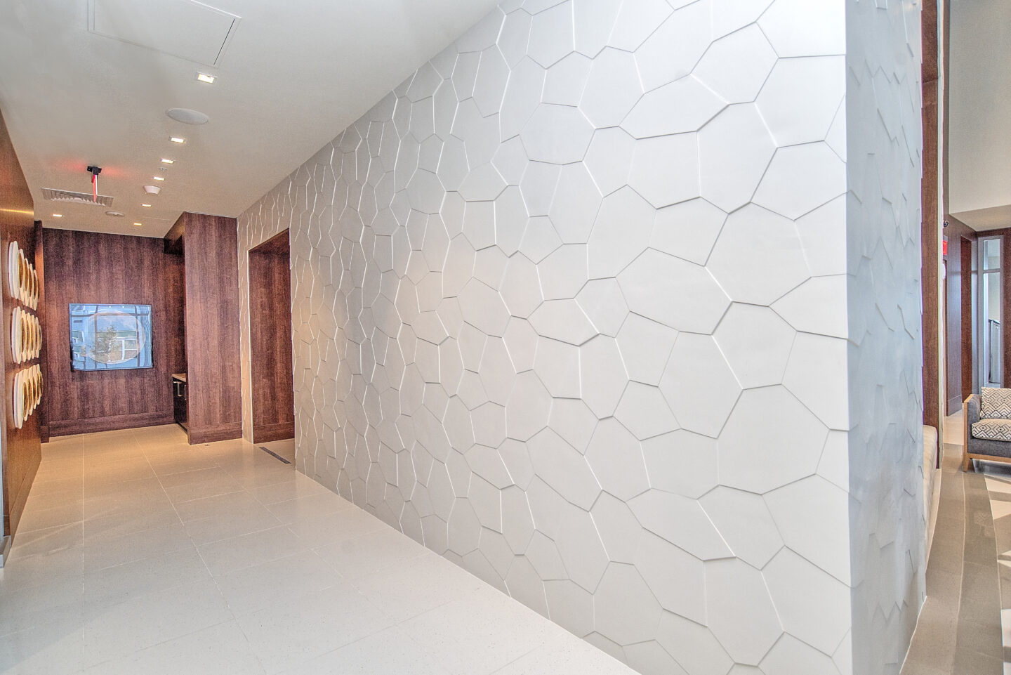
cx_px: 506
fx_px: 506
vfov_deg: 67.4
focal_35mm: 18
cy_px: 338
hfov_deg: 90.0
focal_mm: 18
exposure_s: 1/100
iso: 400
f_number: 7.1
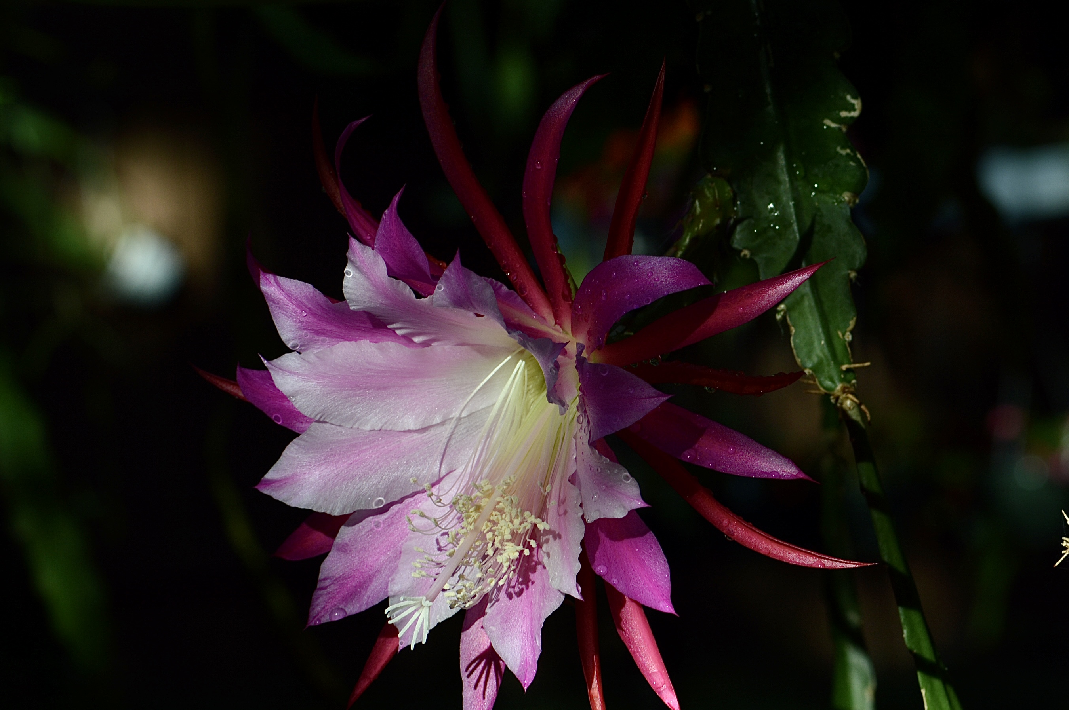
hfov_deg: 11.7
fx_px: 5208
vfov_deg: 7.8
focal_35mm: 176
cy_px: 389
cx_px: 570
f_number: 13
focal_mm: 105
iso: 100
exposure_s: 1/160
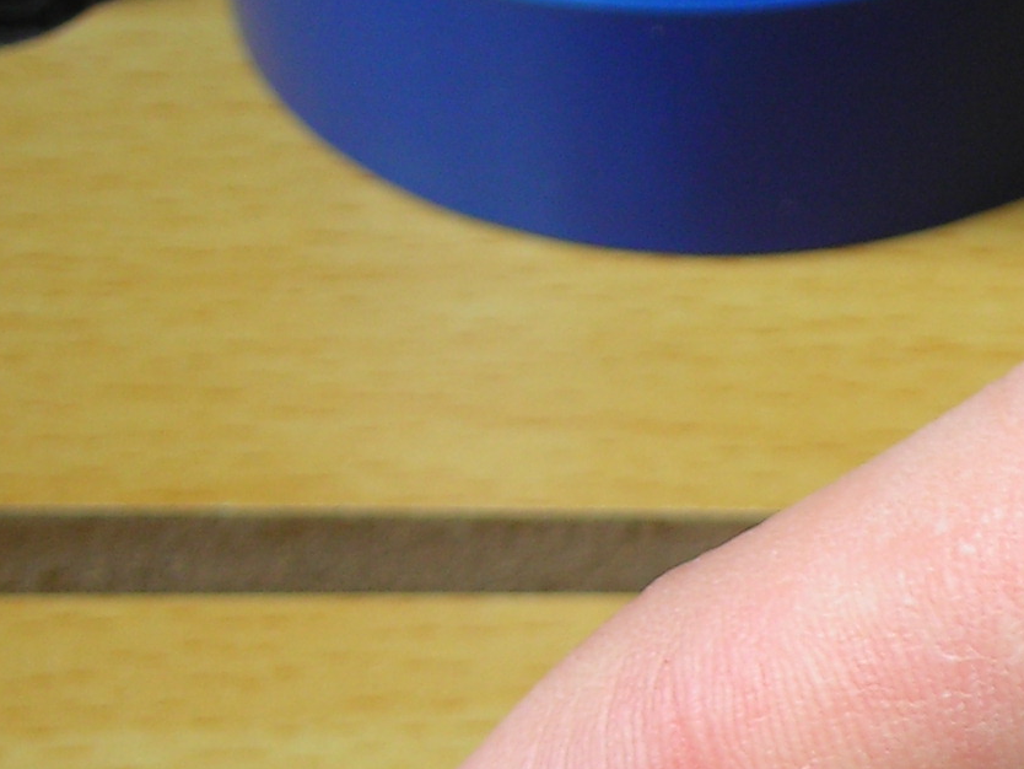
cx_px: 1227
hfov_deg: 13.2
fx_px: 4320
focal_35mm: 146
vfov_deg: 10.0
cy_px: 924
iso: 50
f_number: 3.4
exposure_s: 1/4.2
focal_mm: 7.8
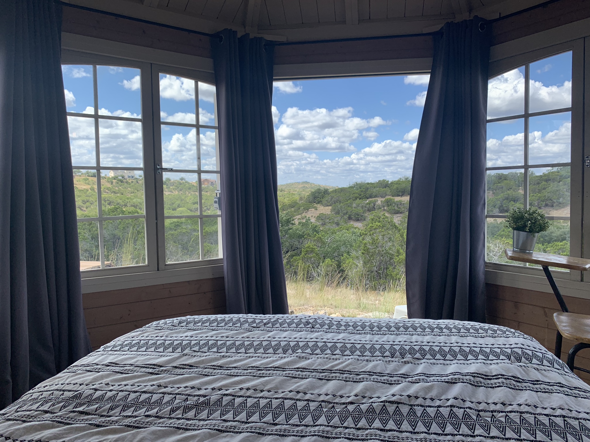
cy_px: 221
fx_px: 443
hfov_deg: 67.3
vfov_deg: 53.1
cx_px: 295
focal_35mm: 26
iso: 25
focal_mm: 4.25
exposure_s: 1/936
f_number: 1.8
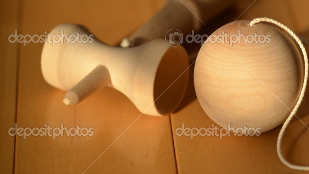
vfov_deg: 8.4
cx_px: 218
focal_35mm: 145
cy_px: 38
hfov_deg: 14.8
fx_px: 1188
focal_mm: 60
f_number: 2.2
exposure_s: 1/2500
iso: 200
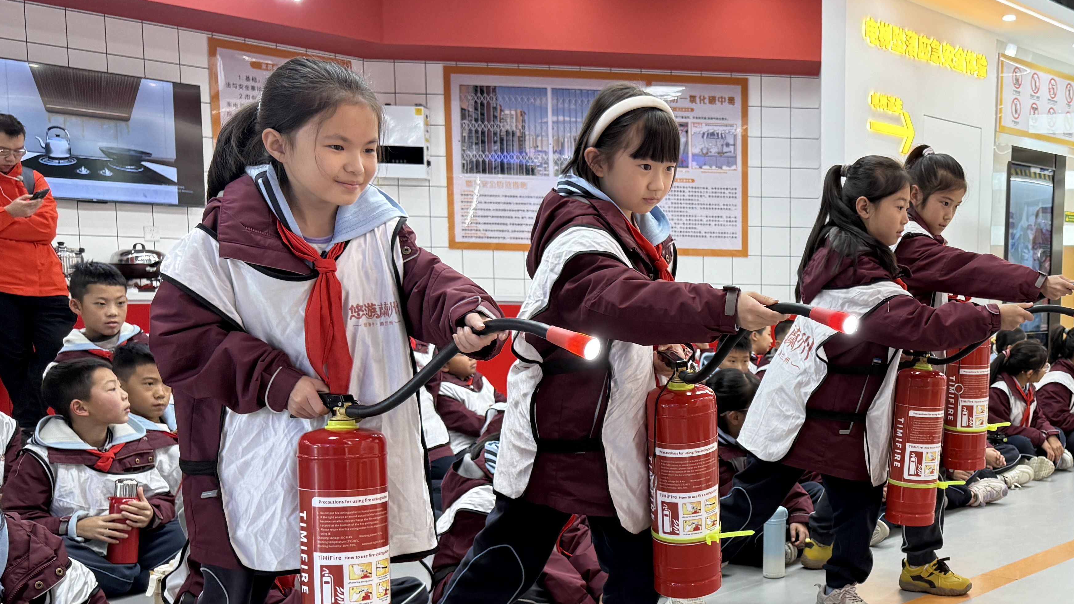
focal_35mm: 43
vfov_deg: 27.4
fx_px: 1225
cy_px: 438
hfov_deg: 44.7
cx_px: 883
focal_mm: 6.76
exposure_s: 1/100
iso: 160
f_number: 1.78
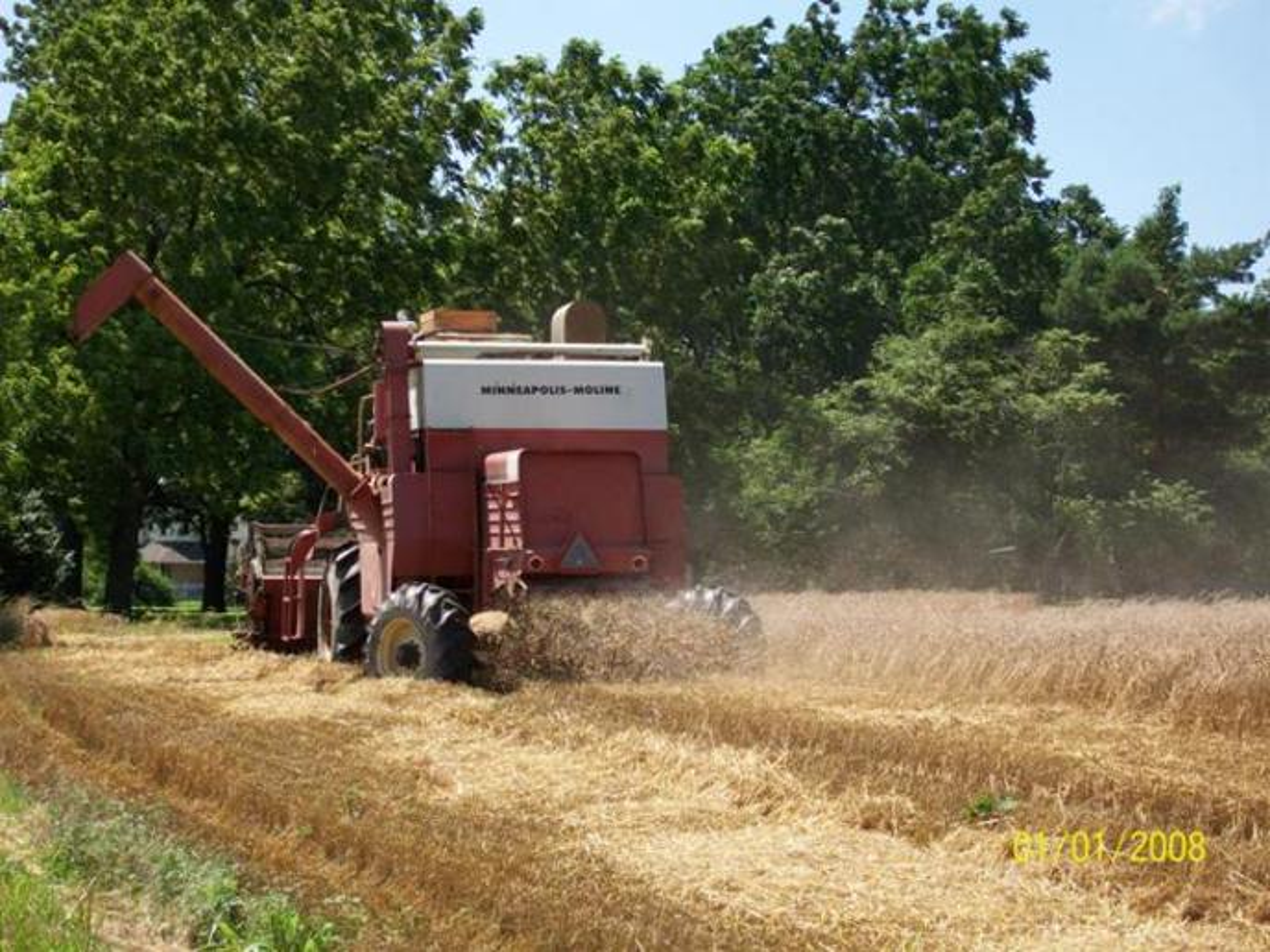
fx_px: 3008
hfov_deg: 23.8
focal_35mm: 82
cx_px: 635
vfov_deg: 18.0
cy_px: 476
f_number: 4.3
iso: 64
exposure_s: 1/400
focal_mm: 14.7
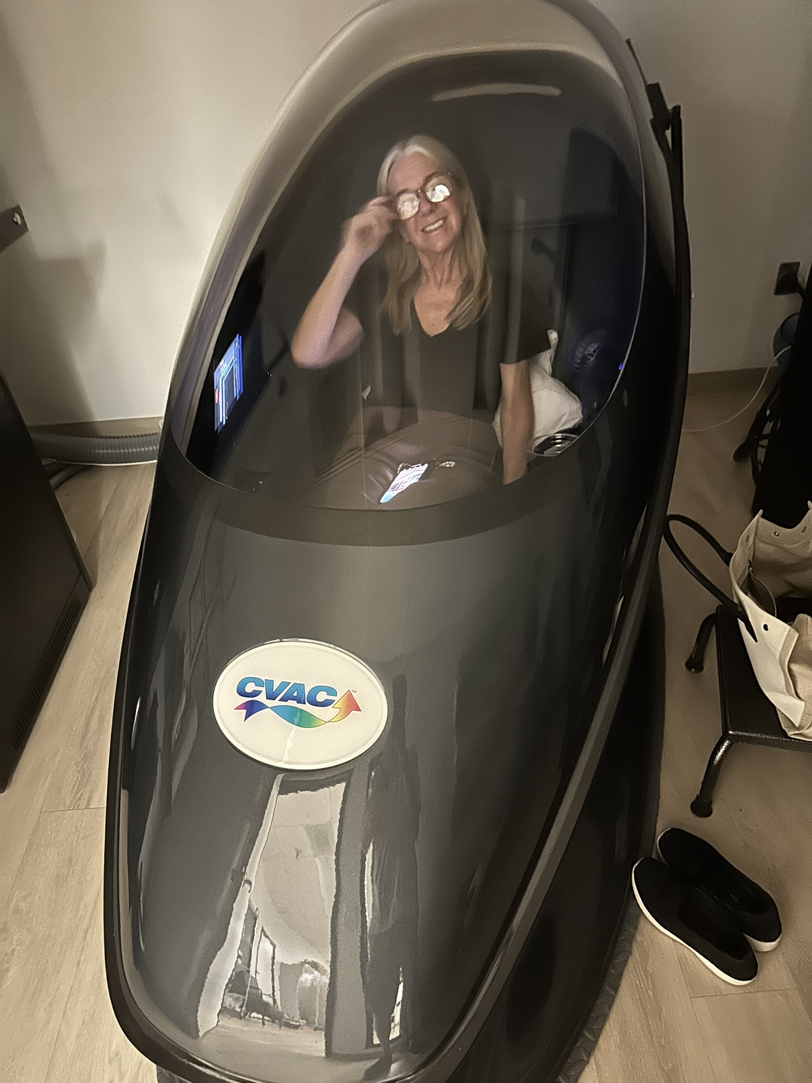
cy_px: 542
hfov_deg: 56.8
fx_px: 751
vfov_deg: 71.6
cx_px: 406
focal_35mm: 24
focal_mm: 6.86
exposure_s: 1/15
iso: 1600
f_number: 1.78
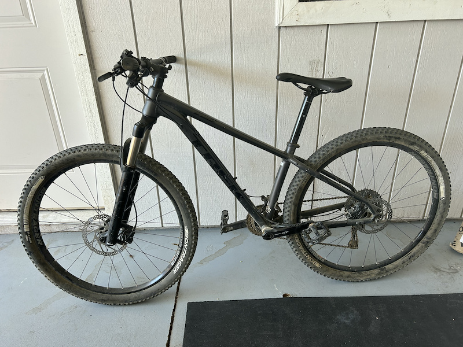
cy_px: 174
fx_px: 348
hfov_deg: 67.3
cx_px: 232
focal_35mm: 26
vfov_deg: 53.1
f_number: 1.5
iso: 80
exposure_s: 1/121
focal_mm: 5.7
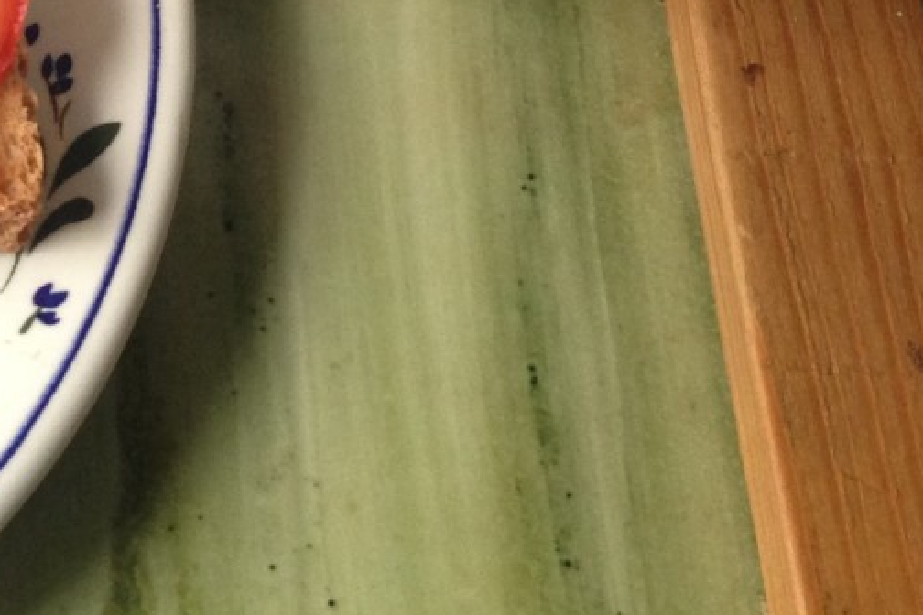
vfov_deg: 13.5
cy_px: -143
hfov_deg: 19.3
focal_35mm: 98
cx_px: -258
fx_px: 2512
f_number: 2.4
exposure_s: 1/20
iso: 125
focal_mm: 4.12
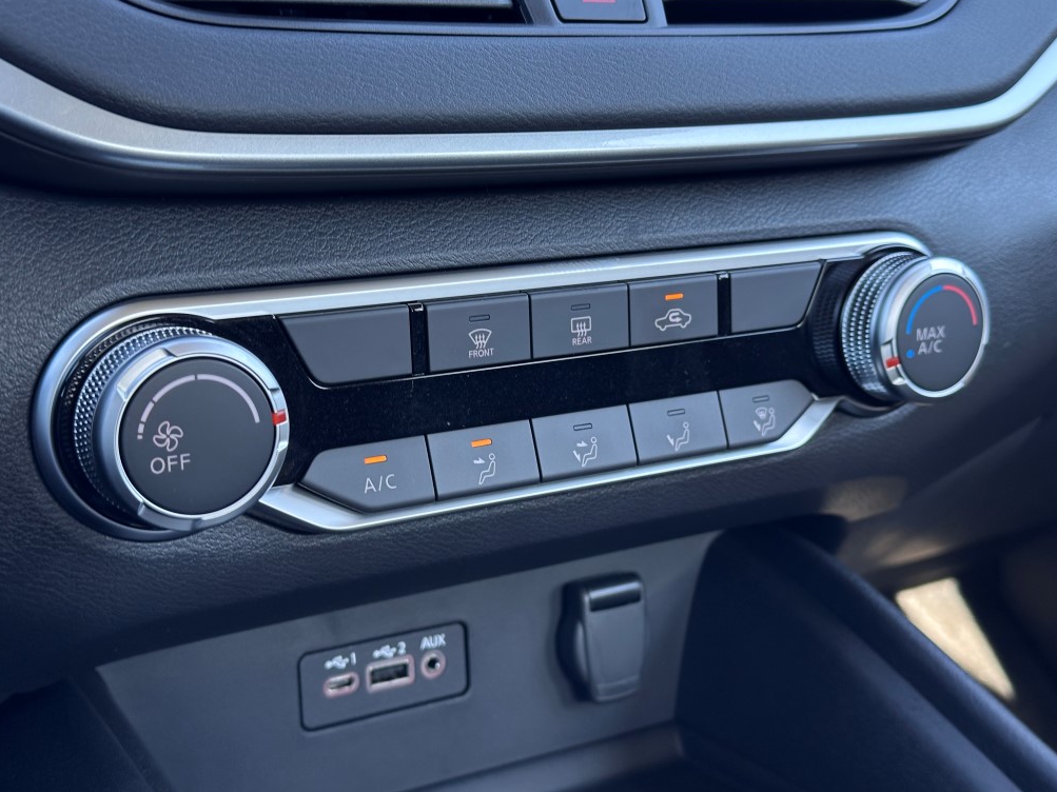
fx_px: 1496
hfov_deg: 38.9
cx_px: 533
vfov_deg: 29.7
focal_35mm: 49
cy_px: 397
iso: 80
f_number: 1.78
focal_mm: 6.86
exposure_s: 1/83
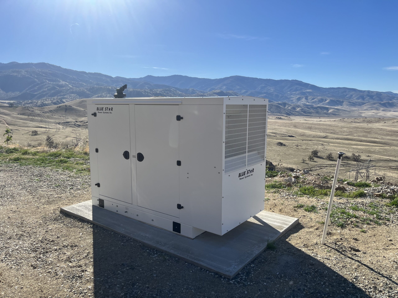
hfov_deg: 67.3
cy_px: 149
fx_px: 299
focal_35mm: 26
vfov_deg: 53.1
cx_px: 199
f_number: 1.6
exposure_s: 1/3413
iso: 50
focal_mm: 5.1
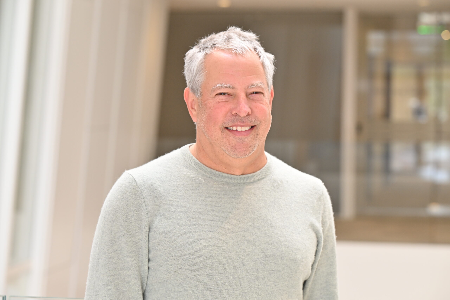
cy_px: 150
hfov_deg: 19.8
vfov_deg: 13.3
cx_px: 225
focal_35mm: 103
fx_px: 1287
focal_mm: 103
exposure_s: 1/125
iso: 800
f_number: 5
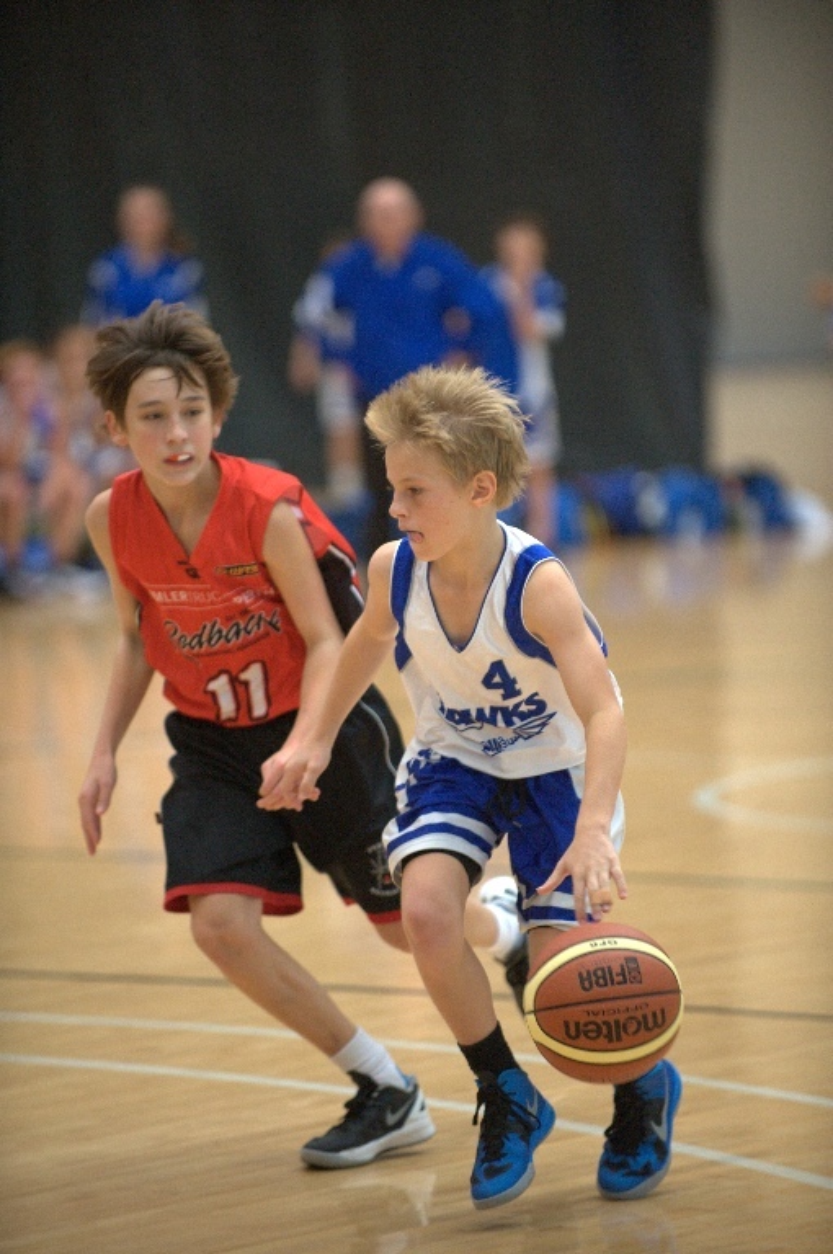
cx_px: 416
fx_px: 6960
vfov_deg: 10.3
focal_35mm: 200
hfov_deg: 6.8
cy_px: 627
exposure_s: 1/750
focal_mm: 200
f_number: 2.8
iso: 3200
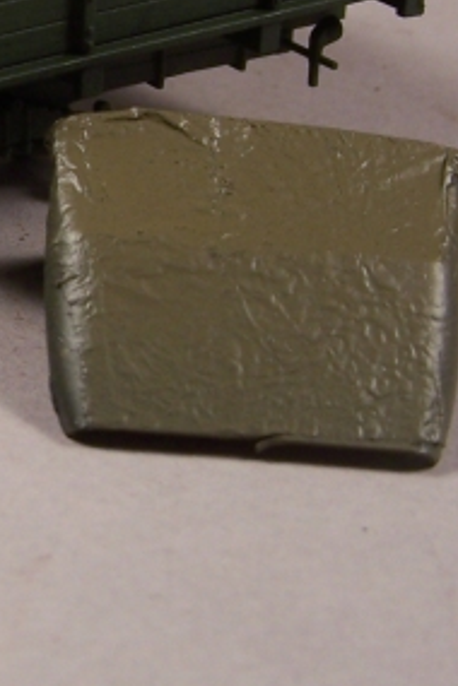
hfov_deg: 12.1
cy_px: 164
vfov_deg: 18.3
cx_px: -72
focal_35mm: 111
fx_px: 2118
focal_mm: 6.3
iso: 80
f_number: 2.8
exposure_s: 1/80
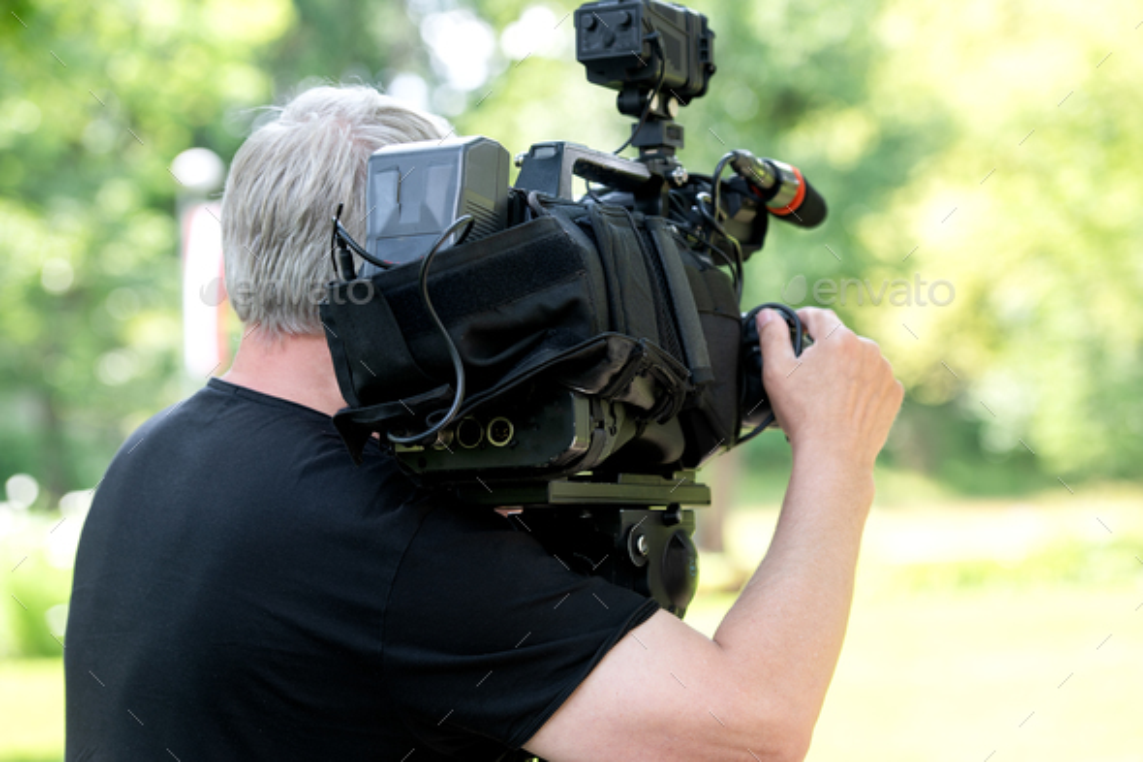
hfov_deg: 19.5
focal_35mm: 105
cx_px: 572
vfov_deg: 13.0
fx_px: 3333
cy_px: 381
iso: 100
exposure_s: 1/160
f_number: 4
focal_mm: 105
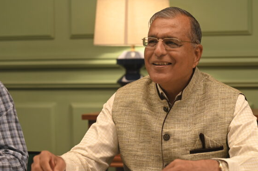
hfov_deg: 17.3
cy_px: 89
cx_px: 163
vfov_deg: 11.6
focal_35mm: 118
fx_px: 845
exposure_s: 1/125
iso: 640
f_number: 3.2
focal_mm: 80
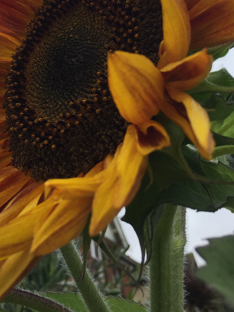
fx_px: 478
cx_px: 63
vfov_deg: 34.2
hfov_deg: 27.2
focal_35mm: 53
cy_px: 33
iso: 32
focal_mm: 4.15
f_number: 2.2
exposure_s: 1/1163
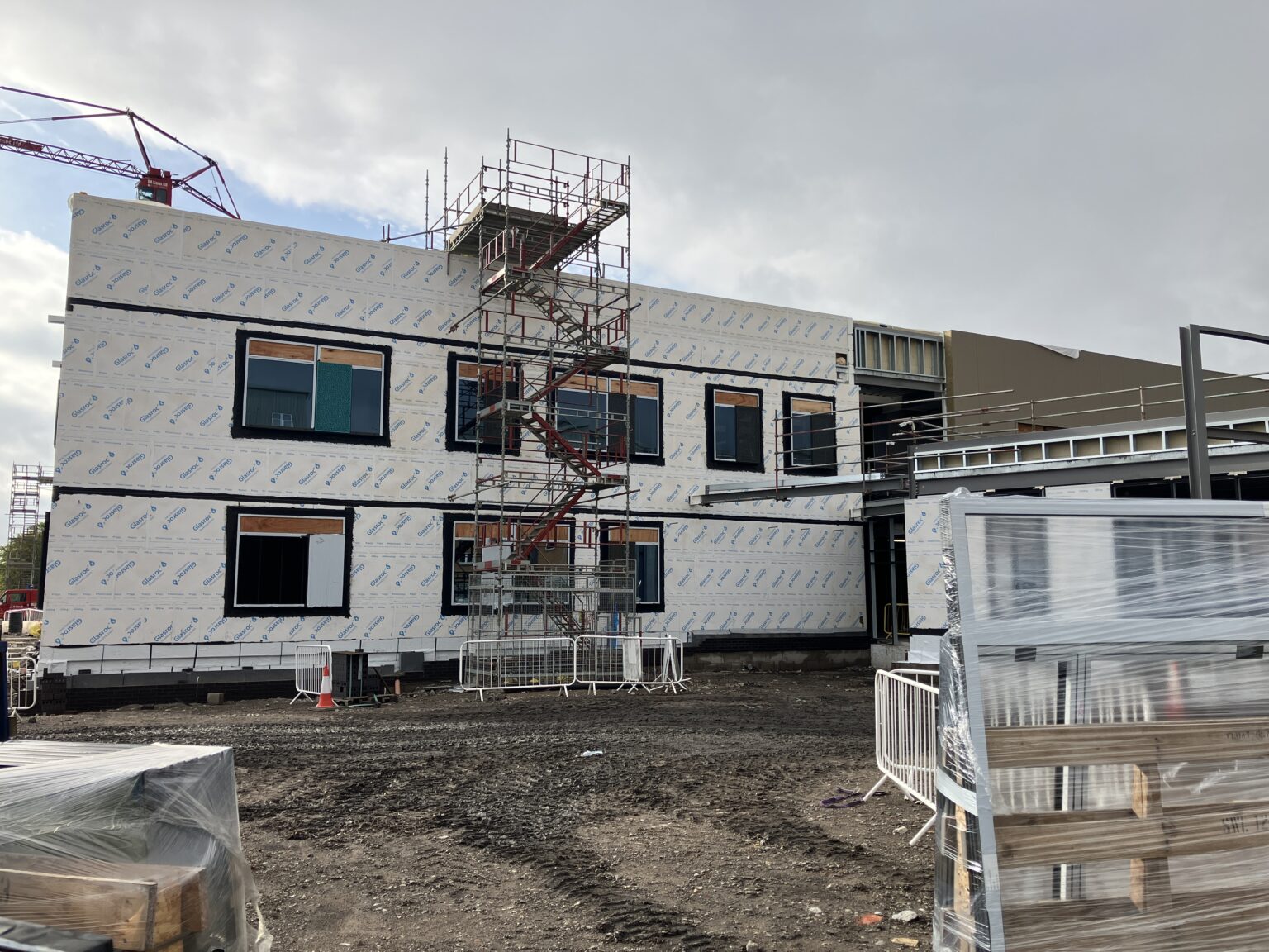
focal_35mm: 28
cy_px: 476
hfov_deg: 63.4
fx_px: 1026
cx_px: 634
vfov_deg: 49.7
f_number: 1.8
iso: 32
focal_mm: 3.99
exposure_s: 1/1799
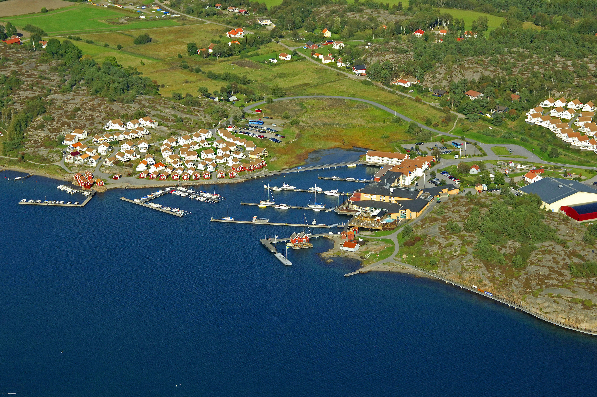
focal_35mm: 82
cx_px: 298
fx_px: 1366
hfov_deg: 24.6
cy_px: 198
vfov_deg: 16.5
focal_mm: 55
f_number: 7.1
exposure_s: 1/1000
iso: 400
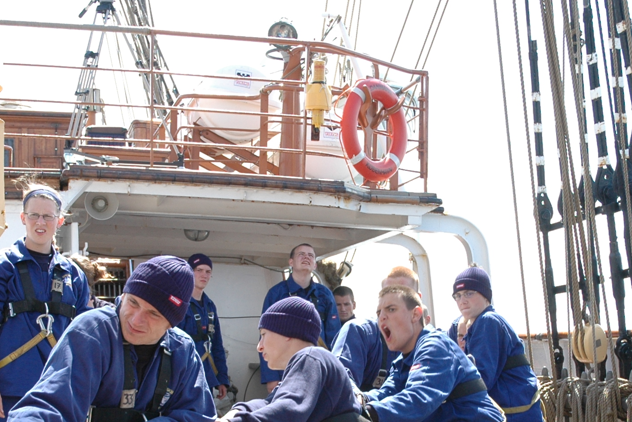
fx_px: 1511
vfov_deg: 15.6
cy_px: 407
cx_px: 316
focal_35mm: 86
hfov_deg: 23.6
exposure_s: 1/250
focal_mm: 27
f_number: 5.6
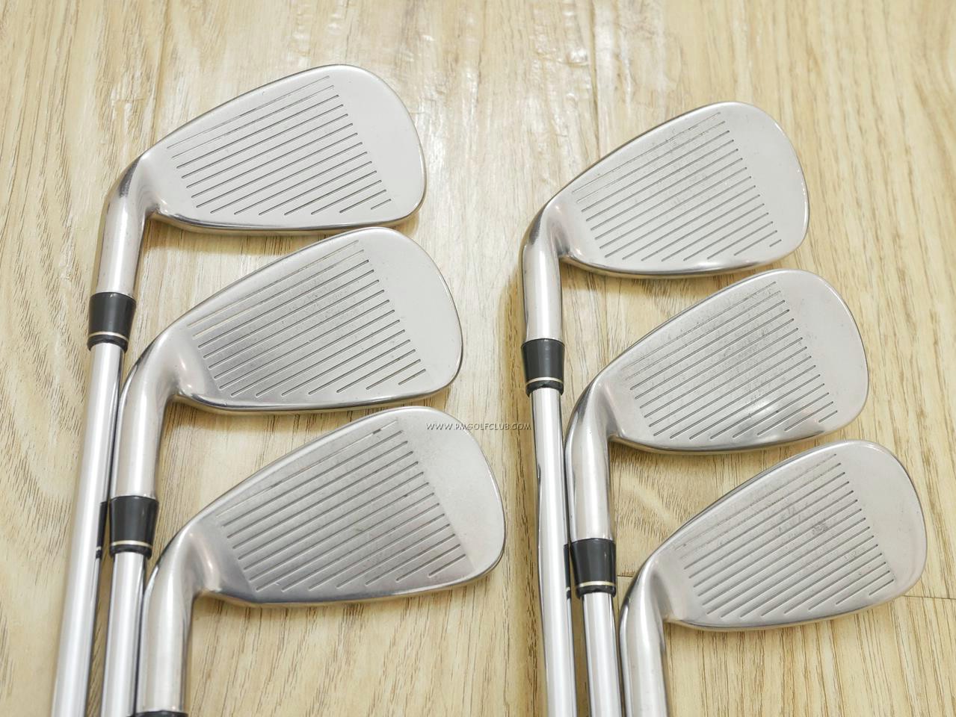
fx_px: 1381
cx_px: 478
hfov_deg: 38.2
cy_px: 358
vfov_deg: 29.1
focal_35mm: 50
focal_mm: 25
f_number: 4.5
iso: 1600
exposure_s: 1/50
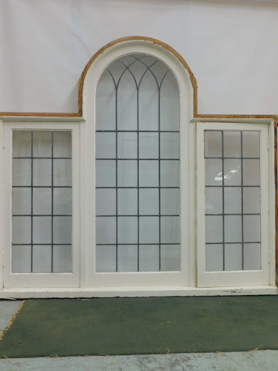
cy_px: 186
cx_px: 139
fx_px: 385
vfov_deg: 51.4
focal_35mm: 36
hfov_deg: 39.7
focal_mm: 6.3
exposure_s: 1/100
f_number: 3.5
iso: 125
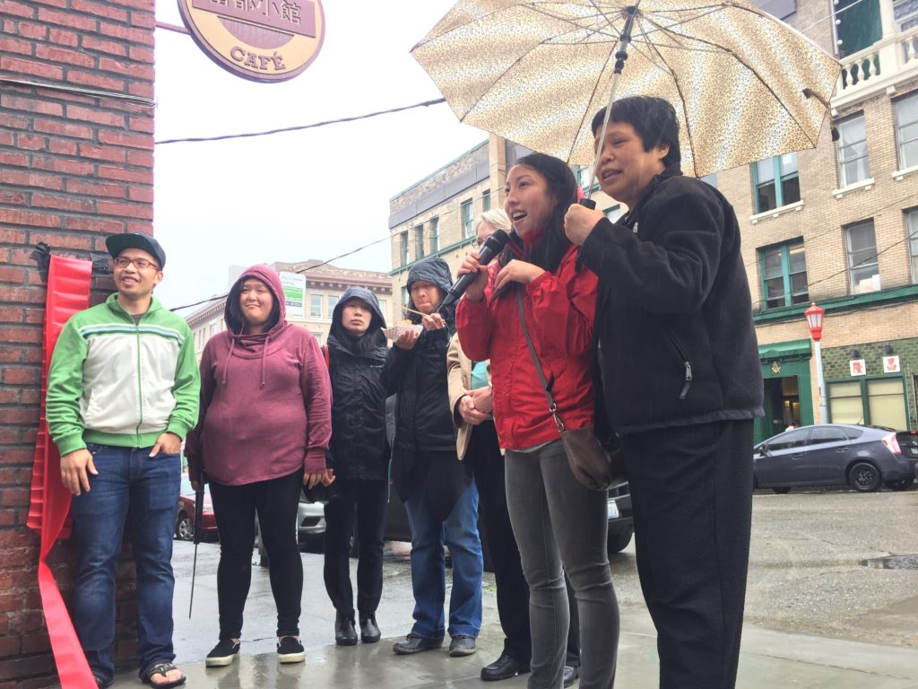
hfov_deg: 61.7
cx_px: 459
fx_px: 769
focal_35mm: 29
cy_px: 344
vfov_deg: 48.2
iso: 50
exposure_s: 1/120
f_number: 2.2
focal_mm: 4.15
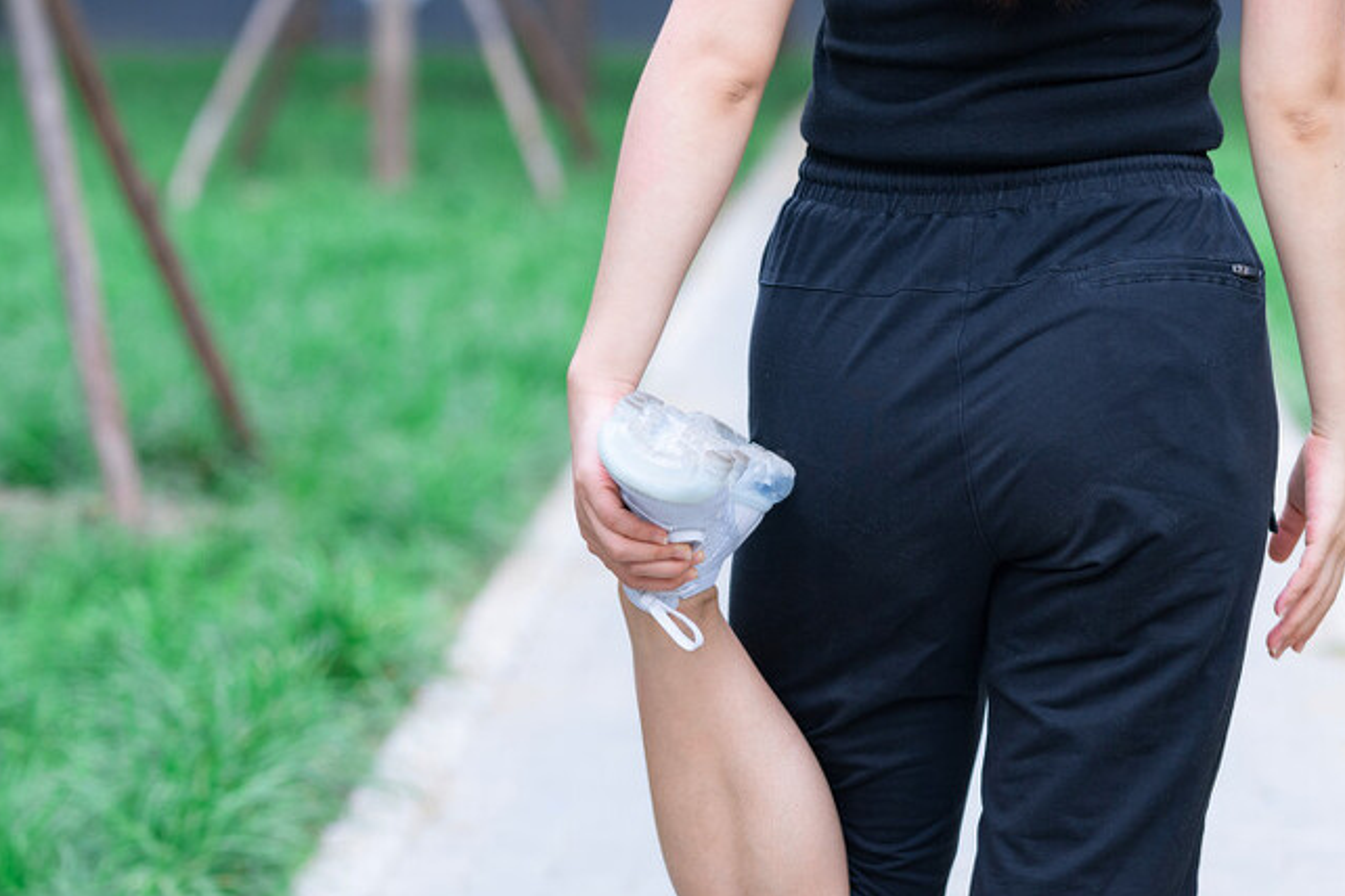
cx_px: 1050
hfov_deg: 12.9
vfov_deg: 8.6
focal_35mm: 159
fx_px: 5940
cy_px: 366
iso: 500
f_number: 2.5
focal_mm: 85
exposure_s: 1/200
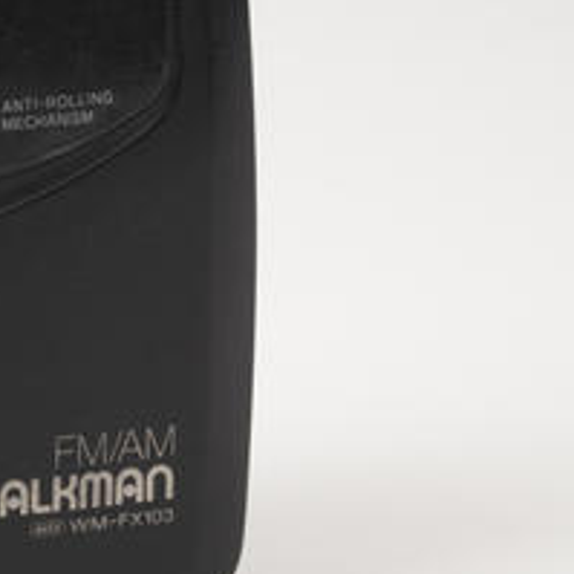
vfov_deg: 6.1
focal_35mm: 287
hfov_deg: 6.1
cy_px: 225
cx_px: -85
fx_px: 5384
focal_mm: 56
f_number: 10
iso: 400
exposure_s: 1/125
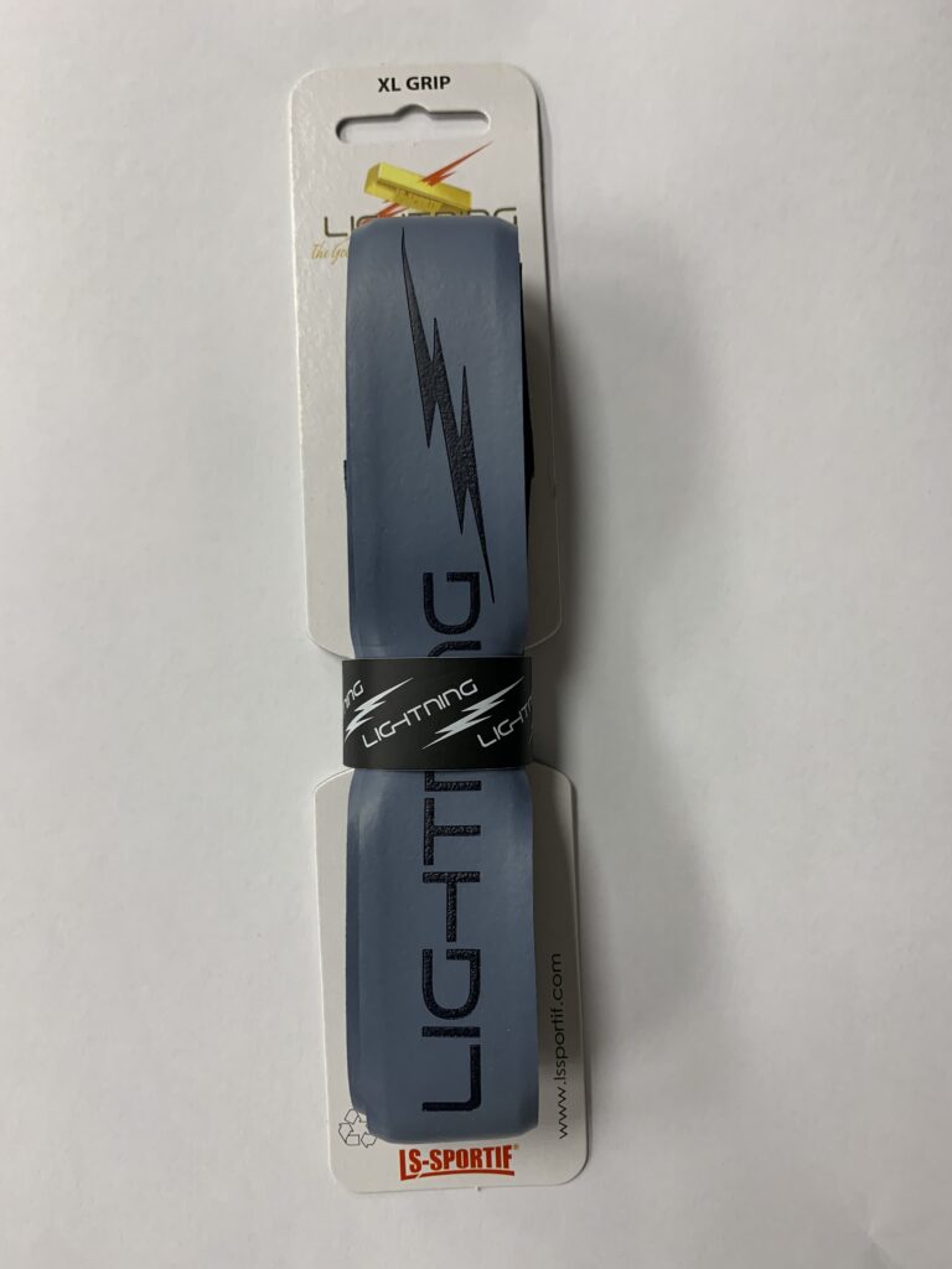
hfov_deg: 53.1
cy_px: 634
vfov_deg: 67.3
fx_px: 953
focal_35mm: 26
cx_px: 476
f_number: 1.8
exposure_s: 1/100
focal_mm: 4.25
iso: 80
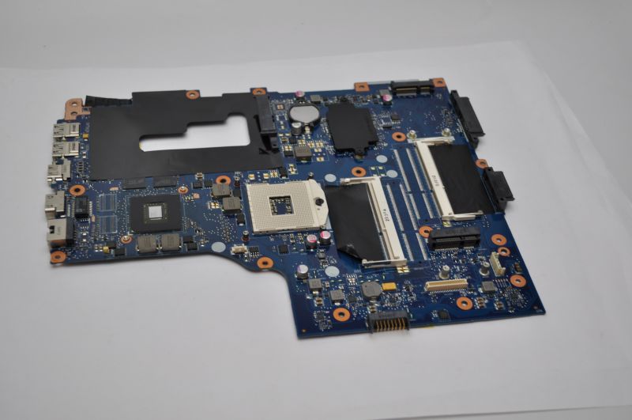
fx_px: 894
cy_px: 210
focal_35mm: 51
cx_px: 316
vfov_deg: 26.4
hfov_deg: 38.9
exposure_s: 1/50
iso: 250
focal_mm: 34
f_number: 5.6
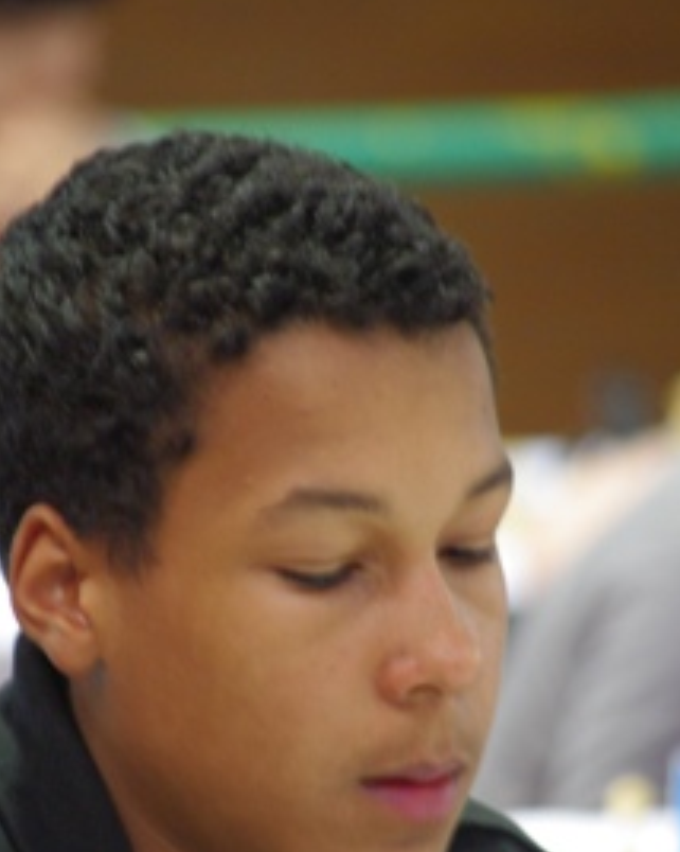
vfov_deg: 3.7
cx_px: 303
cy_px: 561
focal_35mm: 529
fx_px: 13323
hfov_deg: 2.9
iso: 800
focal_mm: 260
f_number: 5.6
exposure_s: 1/20
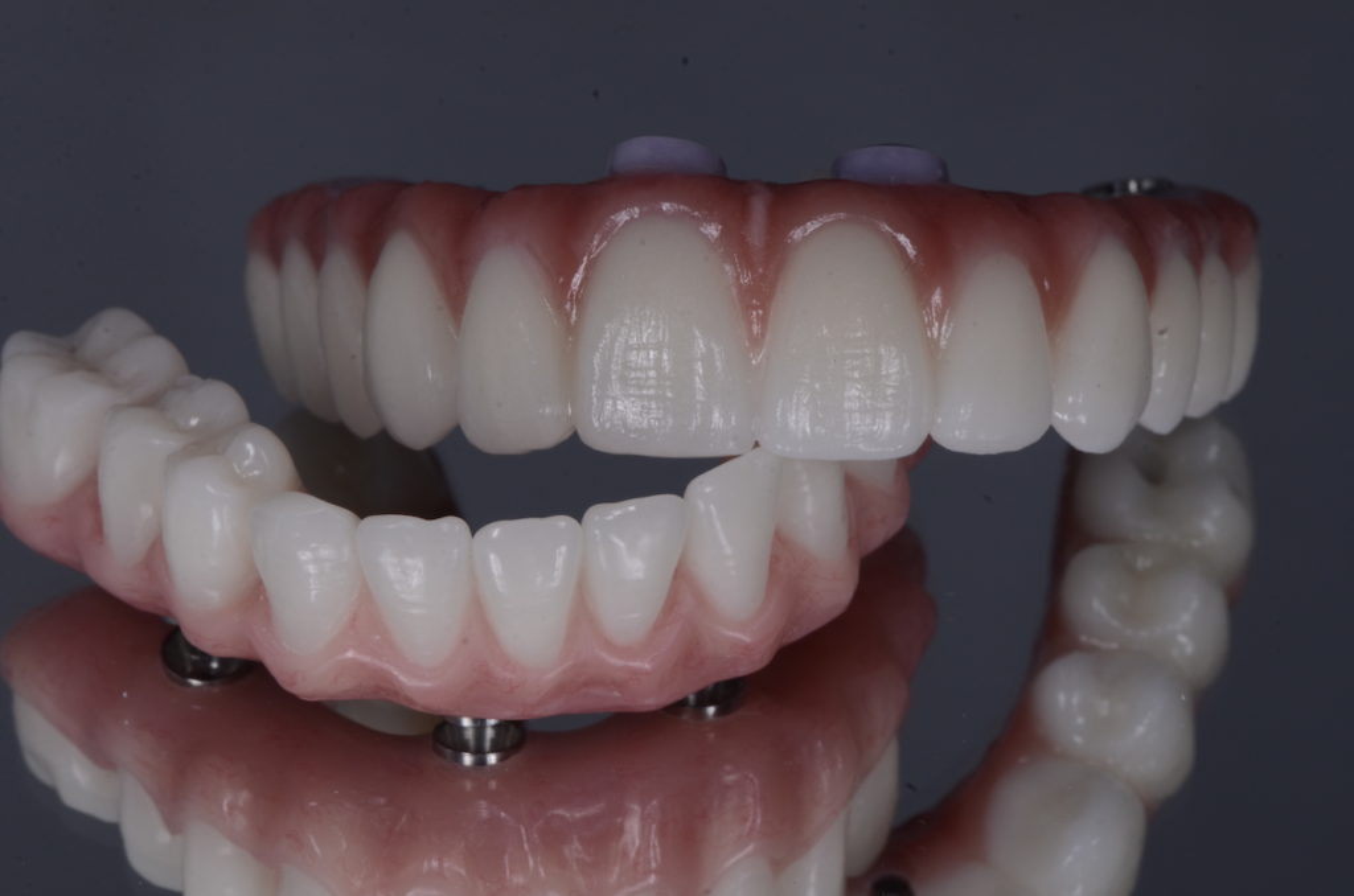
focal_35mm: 158
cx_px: 677
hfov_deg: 13.1
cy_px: 448
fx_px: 5911
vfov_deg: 8.7
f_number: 25
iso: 200
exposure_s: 1/125
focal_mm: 105
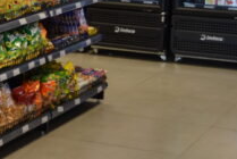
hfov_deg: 13.4
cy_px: 29
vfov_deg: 10.6
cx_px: -249
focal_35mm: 129
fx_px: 850
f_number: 4.5
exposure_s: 1/80
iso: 400
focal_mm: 18
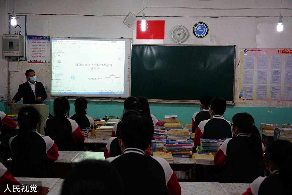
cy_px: 98
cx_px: 146
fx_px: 316
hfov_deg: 49.6
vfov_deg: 34.2
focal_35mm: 39
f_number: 4.5
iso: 800
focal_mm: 39
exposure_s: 1/60
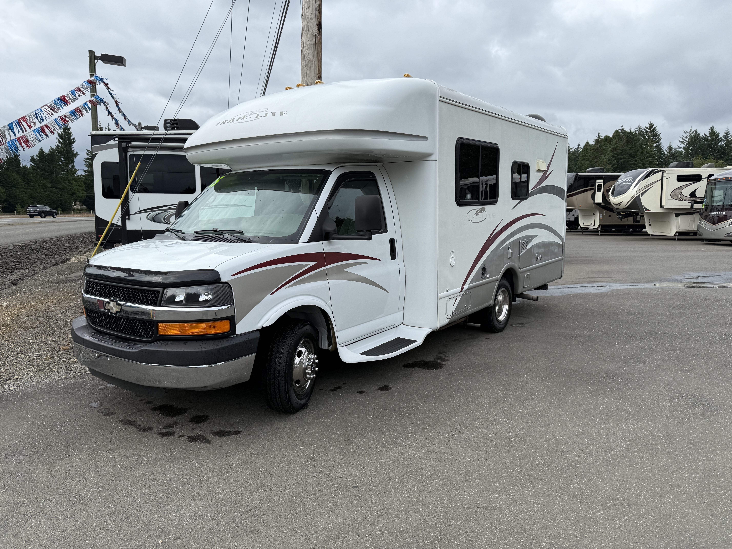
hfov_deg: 71.6
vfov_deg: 56.8
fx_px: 508
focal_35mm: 24
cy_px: 274
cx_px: 366
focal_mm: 6.76
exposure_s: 1/3279
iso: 80
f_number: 1.78
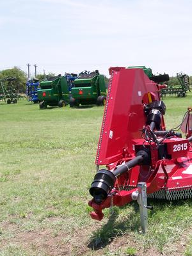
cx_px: 163
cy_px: 129
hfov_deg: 28.8
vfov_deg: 38.9
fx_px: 362
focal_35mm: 49
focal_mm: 6
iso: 80
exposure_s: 1/415
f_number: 4.8
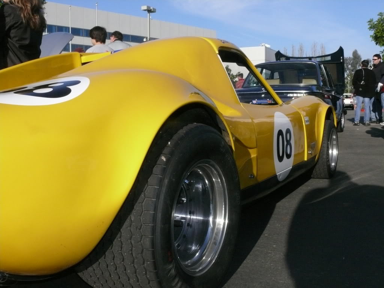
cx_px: 192
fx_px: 388
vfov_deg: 40.7
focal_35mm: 35
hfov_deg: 52.6
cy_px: 144
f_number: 9
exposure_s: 1/640
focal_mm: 7.4
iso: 400
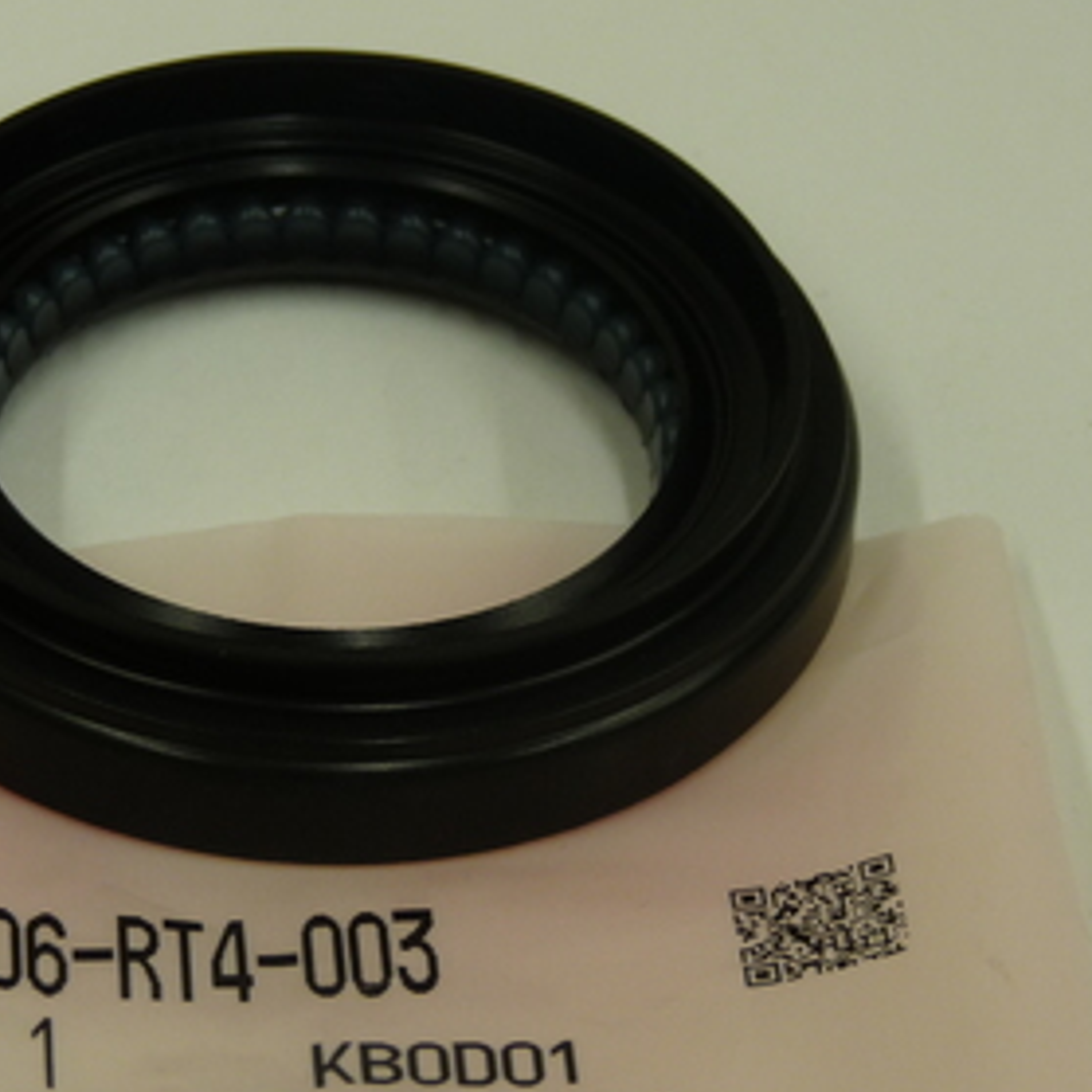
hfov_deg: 8.8
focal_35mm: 199
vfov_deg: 8.8
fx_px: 7102
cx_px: 243
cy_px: 634
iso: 100
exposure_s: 1/50
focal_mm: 17.4
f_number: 3.6
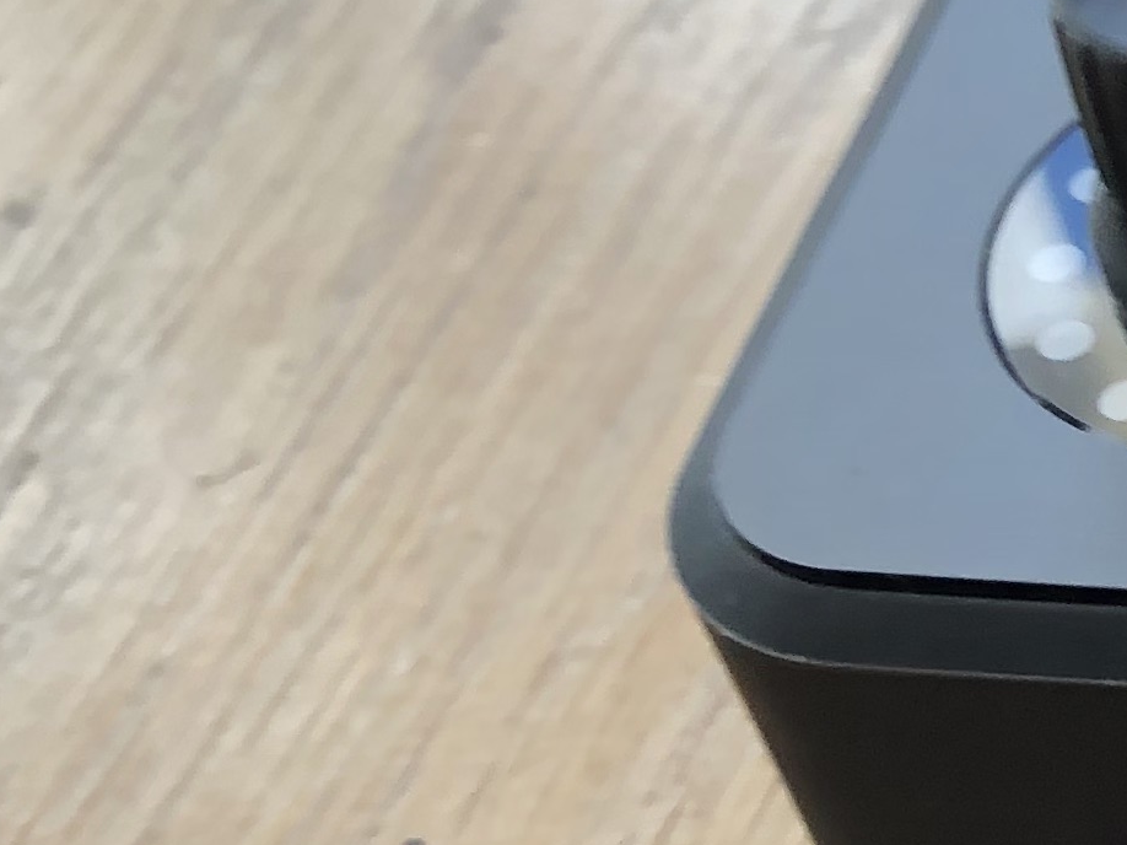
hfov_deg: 13.9
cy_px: 613
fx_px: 4003
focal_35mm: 123
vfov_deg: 12.0
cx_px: 2167
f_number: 1.8
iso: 64
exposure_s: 1/120
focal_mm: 3.99
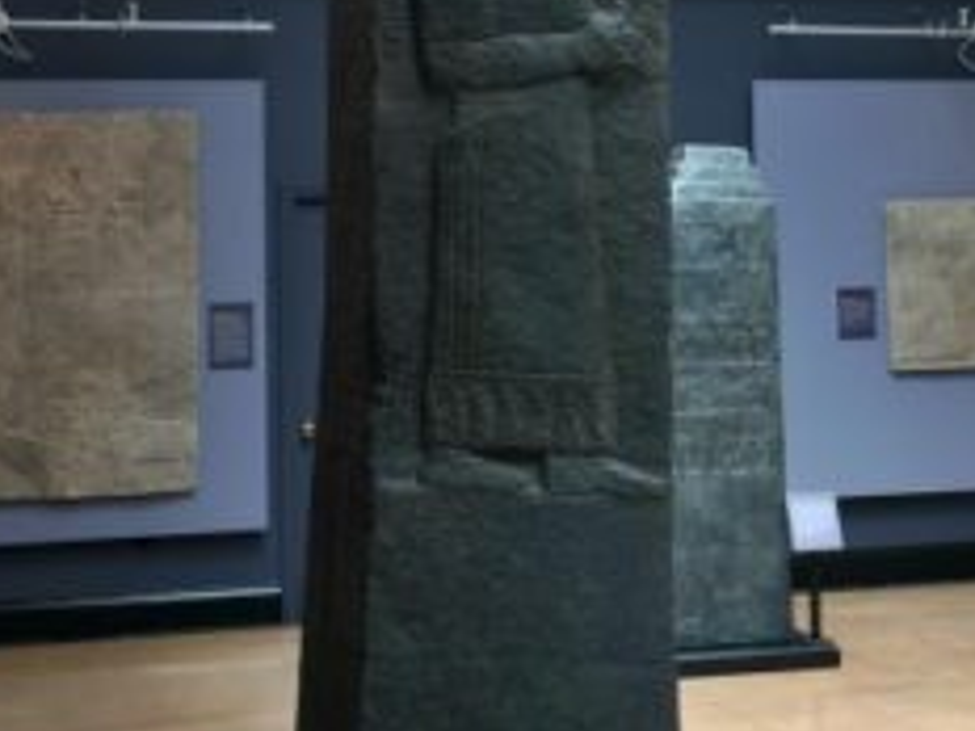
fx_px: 2704
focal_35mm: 96
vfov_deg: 15.3
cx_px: 1021
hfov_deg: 19.7
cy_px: 105
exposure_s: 1/120
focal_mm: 4.15
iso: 40
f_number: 2.2
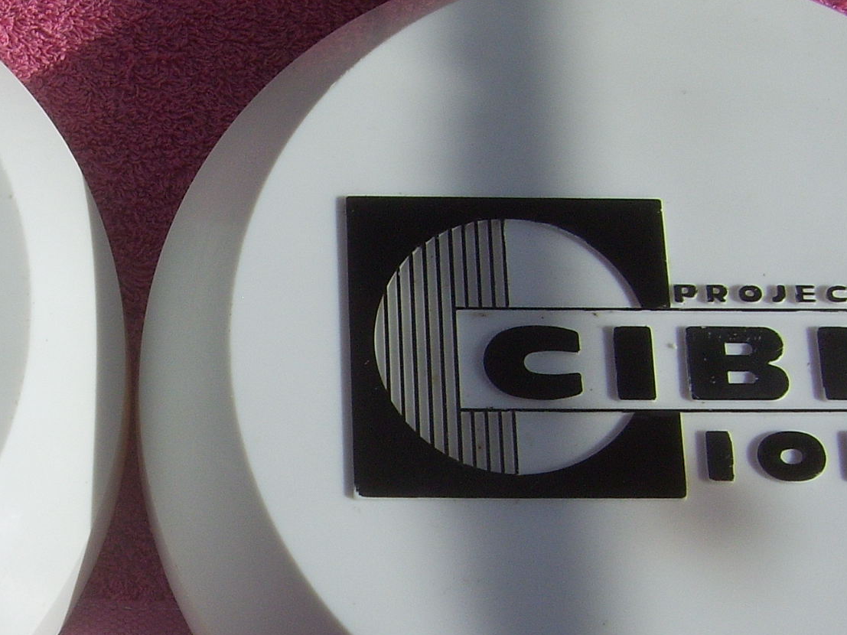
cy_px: 409
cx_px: 146
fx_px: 2177
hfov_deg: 21.7
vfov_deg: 16.6
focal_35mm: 89
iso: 50
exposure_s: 1/640
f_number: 6.4
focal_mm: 7.8
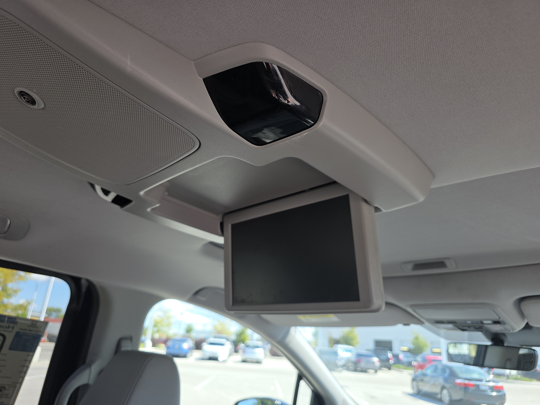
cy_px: 202
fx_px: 359
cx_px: 270
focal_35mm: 23
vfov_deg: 58.9
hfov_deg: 73.9
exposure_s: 1/359
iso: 25
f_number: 1.7
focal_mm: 6.3
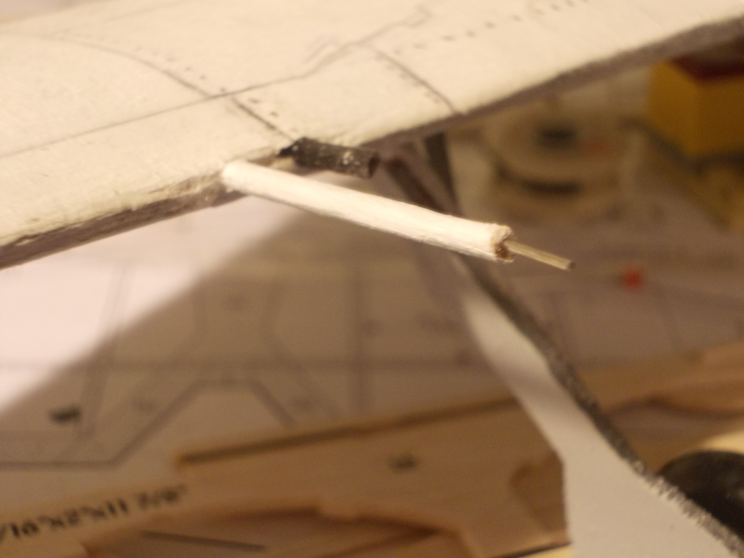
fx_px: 1526
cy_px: 279
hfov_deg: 27.4
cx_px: 372
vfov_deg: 20.7
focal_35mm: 71
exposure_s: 1/3
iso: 200
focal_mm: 10
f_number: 4.3
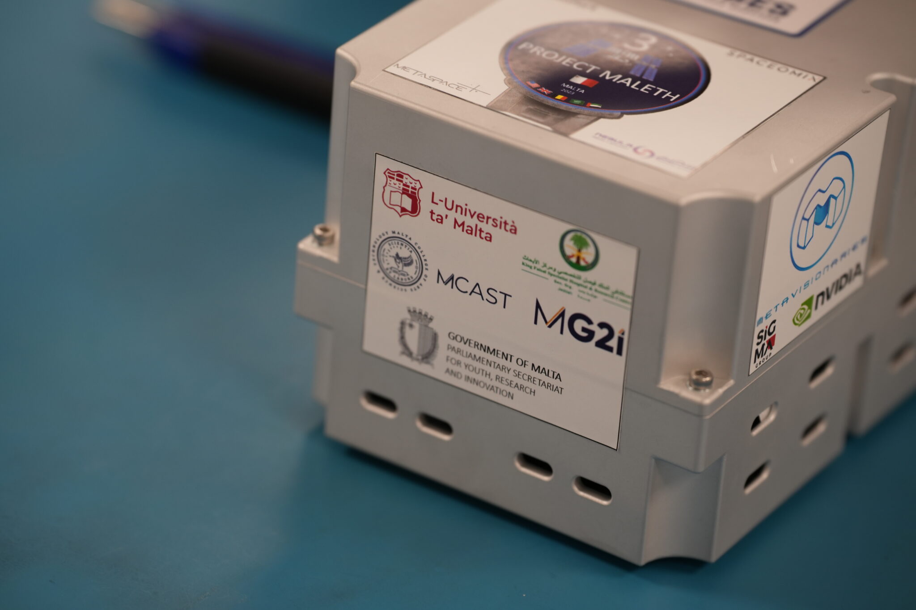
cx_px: 458
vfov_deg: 9.7
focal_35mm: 141
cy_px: 305
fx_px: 3587
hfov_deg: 14.6
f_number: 4
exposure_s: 1/160
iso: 640
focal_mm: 141
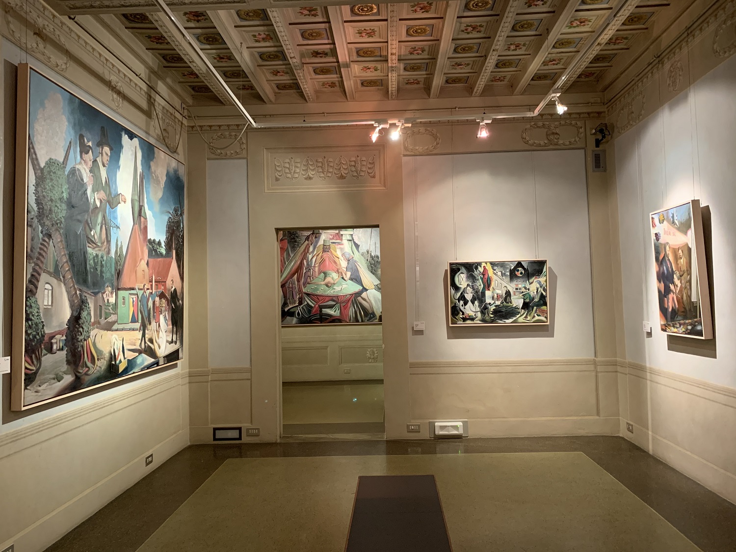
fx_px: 553
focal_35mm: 26
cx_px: 368
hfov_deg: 67.3
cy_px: 276
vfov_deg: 53.1
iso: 320
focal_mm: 4.25
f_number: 1.8
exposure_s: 1/33
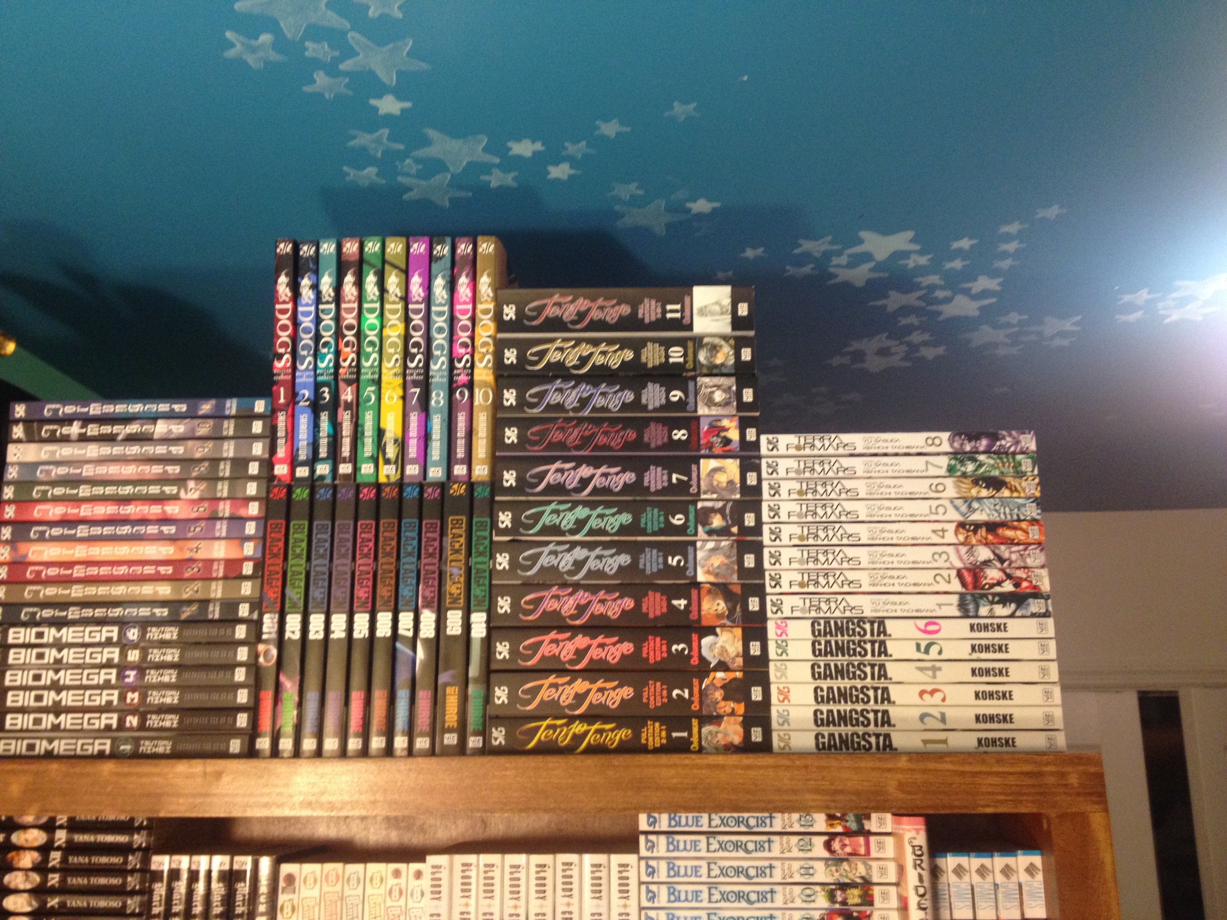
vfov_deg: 40.7
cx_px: 614
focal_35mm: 35
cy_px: 460
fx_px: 1241
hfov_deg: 52.6
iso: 200
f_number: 2.4
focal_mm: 4.28
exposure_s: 1/20
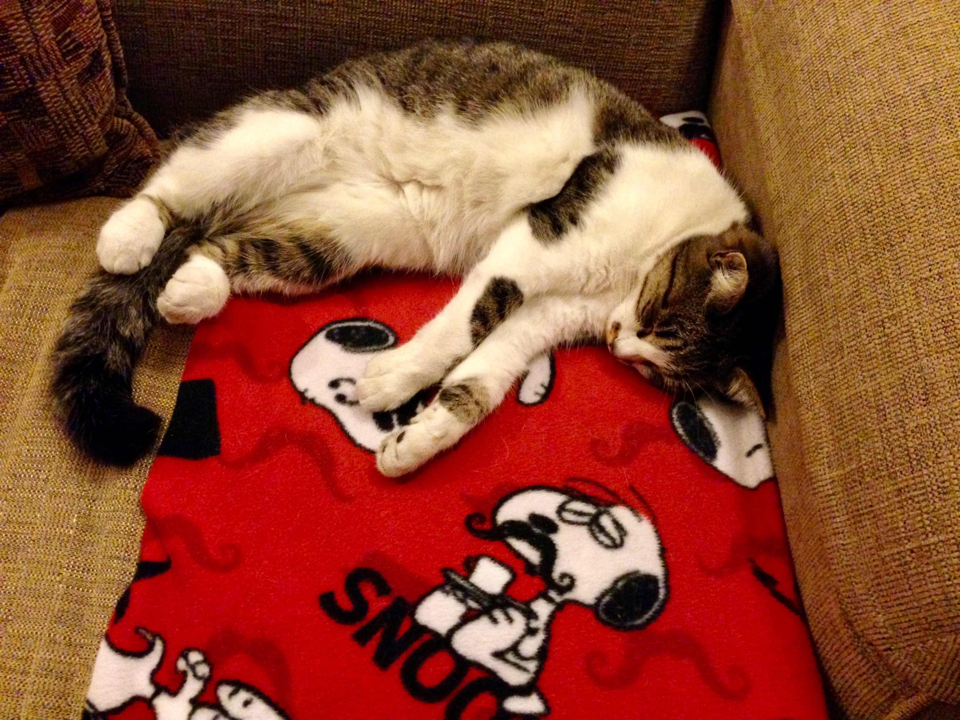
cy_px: 360
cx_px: 480
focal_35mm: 33
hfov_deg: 55.4
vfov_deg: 42.9
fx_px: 915
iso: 500
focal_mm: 4.12
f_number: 2.4
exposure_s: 1/15
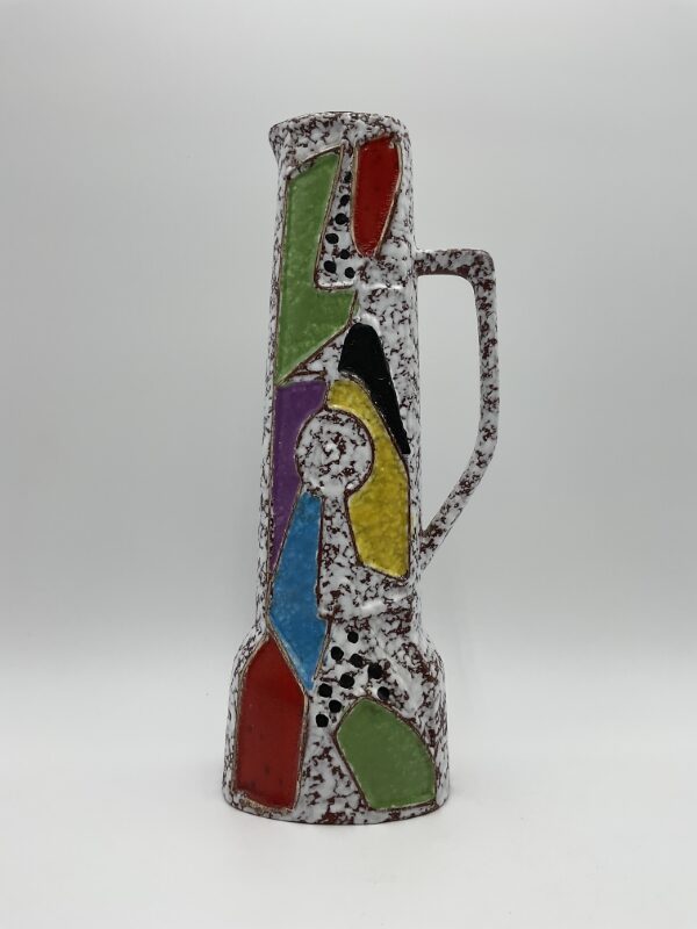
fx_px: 779
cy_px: 464
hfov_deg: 48.2
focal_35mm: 29
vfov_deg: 61.7
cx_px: 348
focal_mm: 3
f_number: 1.8
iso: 16
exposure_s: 1/397
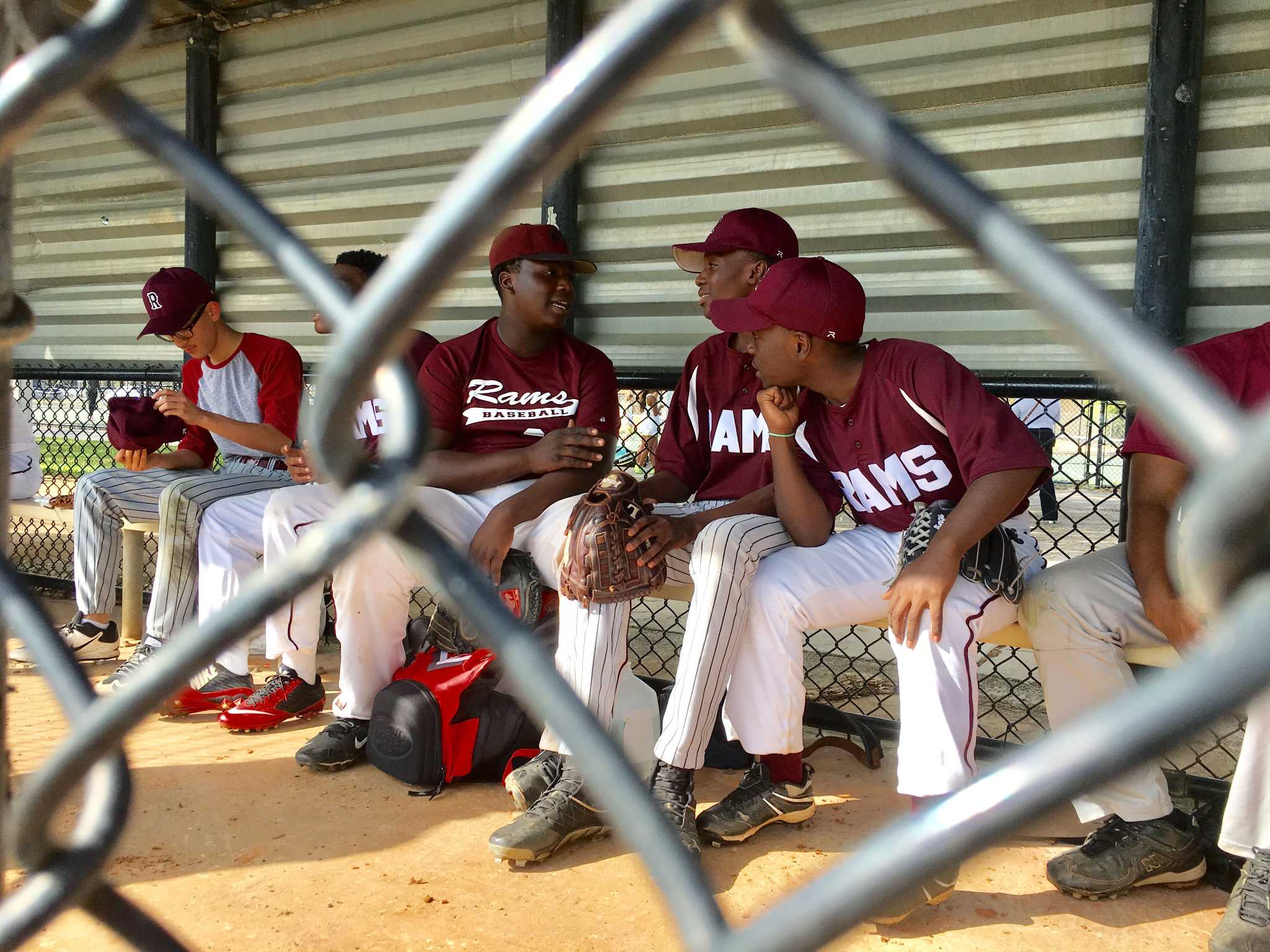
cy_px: 476
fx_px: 1064
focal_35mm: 29
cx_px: 635
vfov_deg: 48.2
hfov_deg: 61.7
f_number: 2.2
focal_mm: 4.15
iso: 25
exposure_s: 1/663
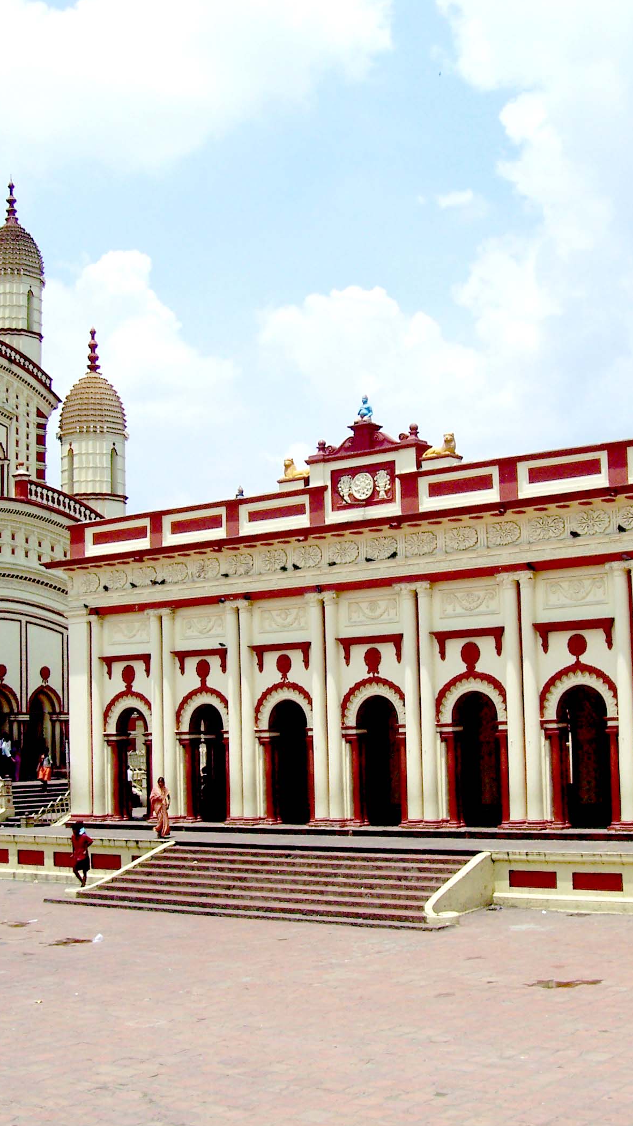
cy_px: 569
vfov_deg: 41.3
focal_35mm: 50
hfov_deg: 24.0
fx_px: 1492
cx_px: 297
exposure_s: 1/1000
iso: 80
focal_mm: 5.6
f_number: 5.1
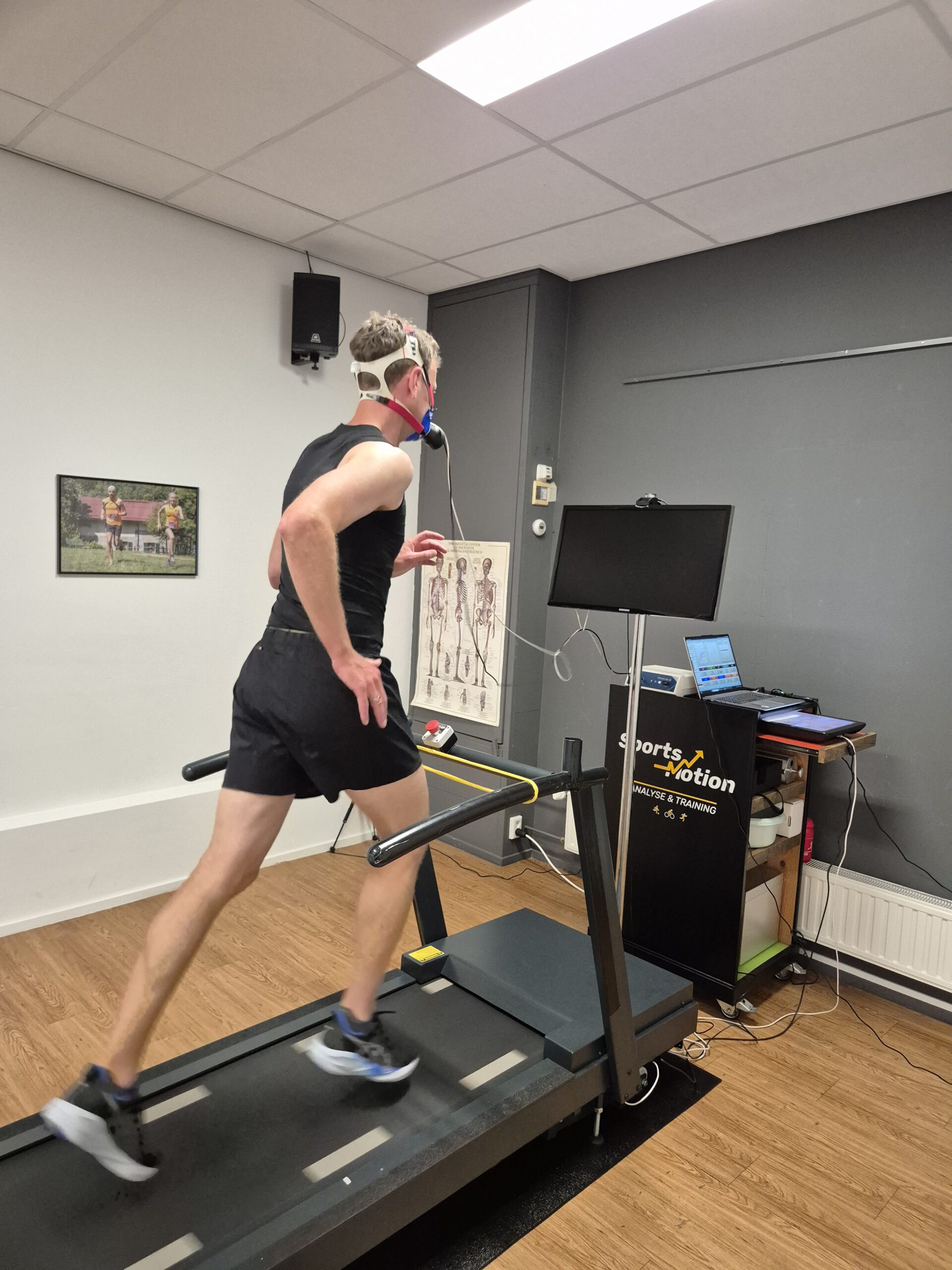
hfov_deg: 58.9
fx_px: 843
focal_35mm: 23
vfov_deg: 73.9
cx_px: 476
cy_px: 635
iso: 1000
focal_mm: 5.4
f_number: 1.8
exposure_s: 1/100
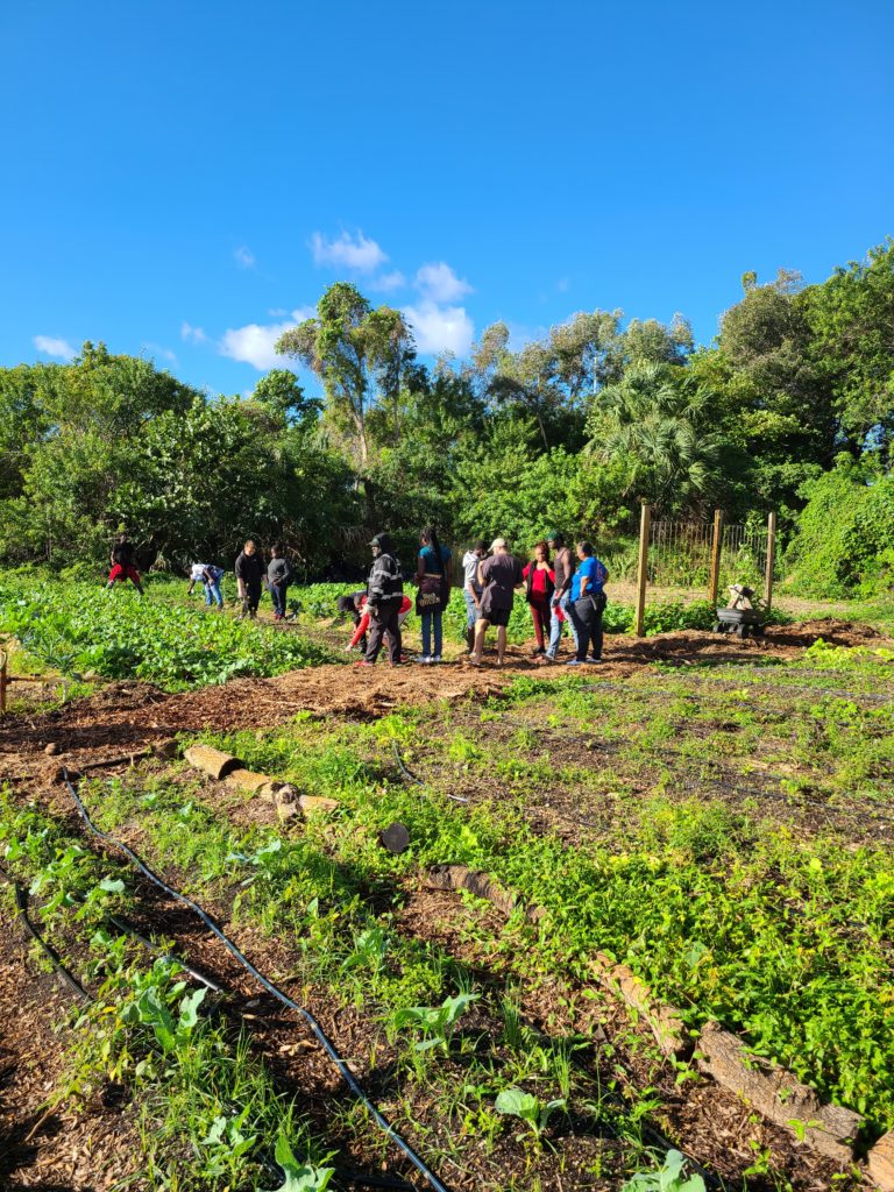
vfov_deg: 67.3
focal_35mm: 26
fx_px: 895
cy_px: 596
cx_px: 447
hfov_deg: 53.1
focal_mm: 5.4
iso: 40
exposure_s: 1/1232
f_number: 1.8
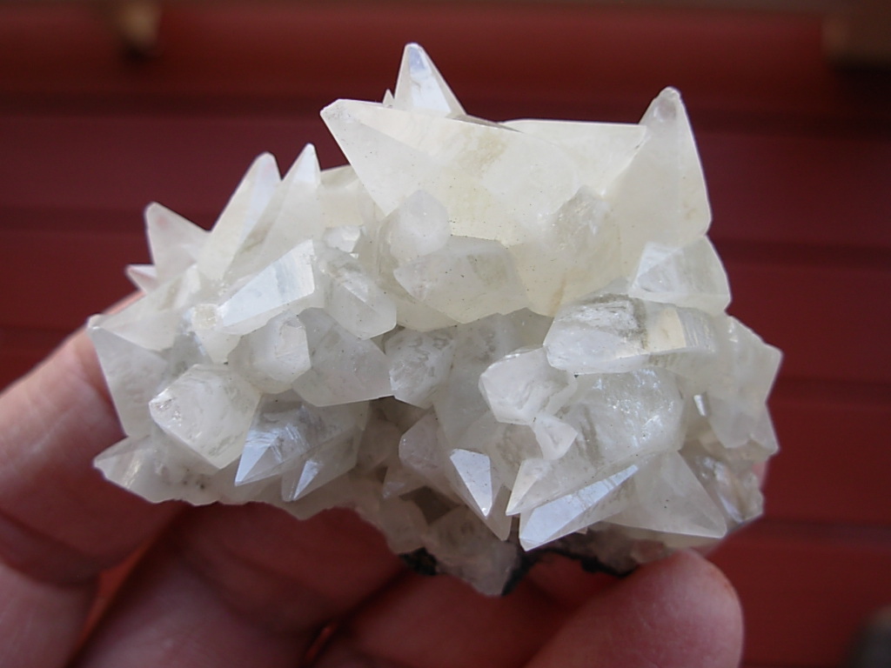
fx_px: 978
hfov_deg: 49.0
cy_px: 334
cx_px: 446
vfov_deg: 37.7
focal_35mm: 38
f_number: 2.9
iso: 50
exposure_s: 1/73.9
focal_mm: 6.3
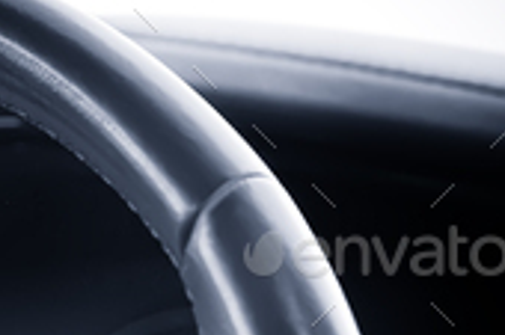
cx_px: -77
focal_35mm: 443
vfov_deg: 3.1
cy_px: 393
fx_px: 6205
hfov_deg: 4.6
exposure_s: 1/320
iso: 100
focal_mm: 85
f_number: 2.5
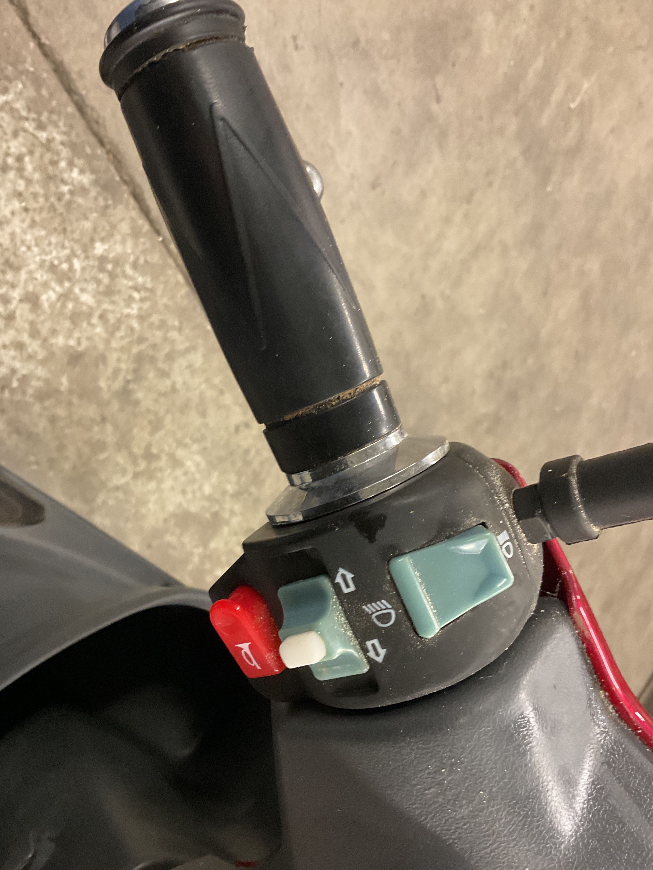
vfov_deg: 55.3
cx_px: 294
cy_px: 477
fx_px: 830
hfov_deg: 42.9
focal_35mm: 33
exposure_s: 1/33
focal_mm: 3
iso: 250
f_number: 1.8
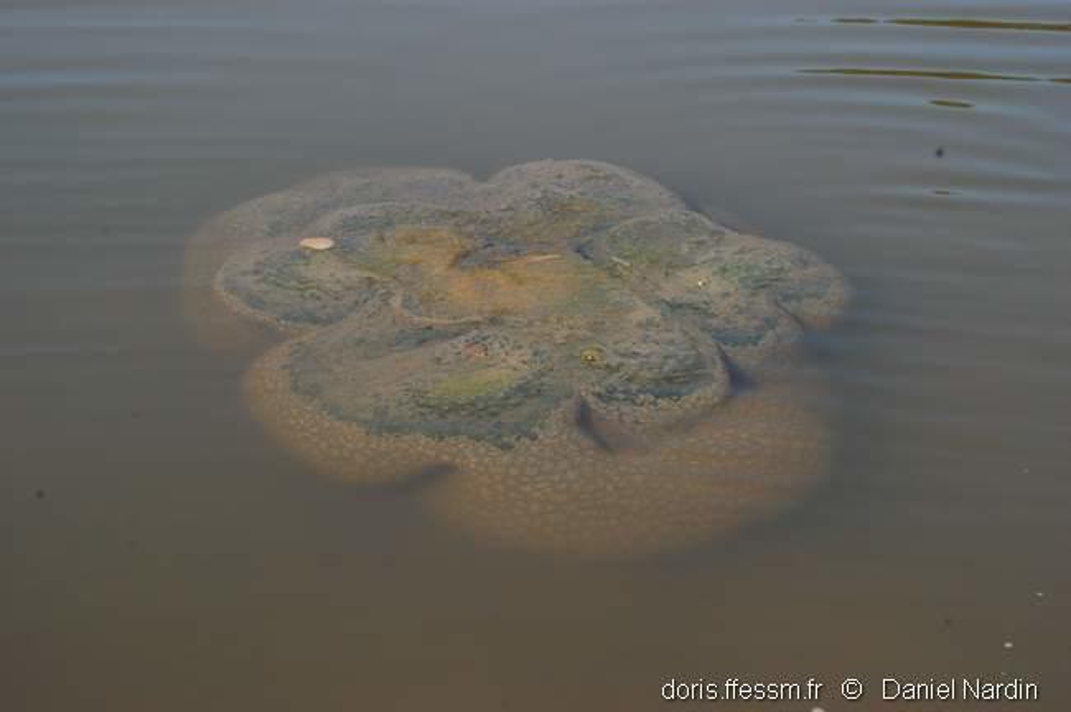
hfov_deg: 20.9
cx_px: 536
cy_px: 356
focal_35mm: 98
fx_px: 2898
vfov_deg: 14.0
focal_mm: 65
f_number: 8
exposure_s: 1/160
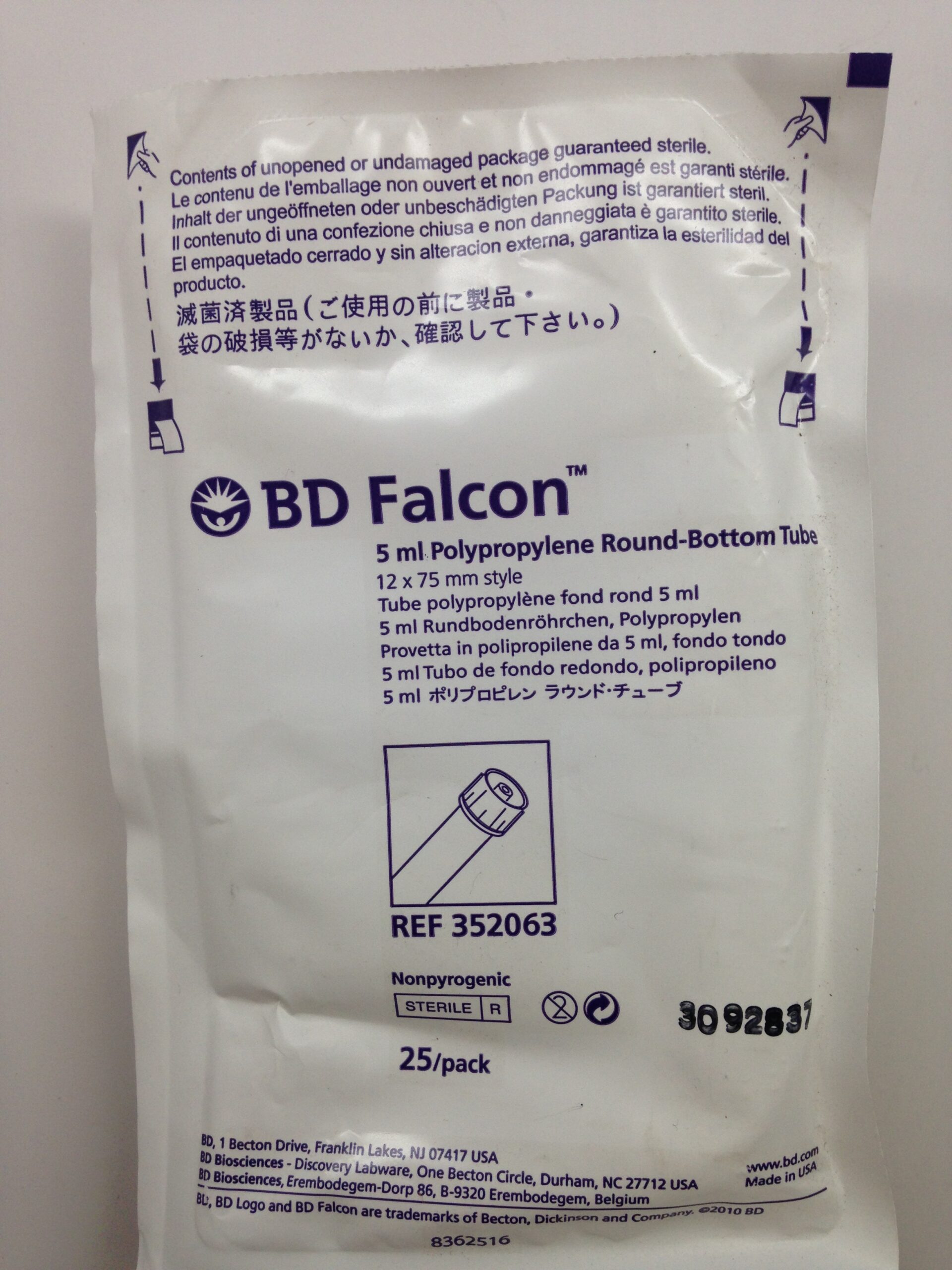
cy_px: 635
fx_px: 1210
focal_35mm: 33
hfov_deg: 42.9
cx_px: 476
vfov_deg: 55.4
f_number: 2.4
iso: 50
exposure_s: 1/60
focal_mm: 4.12
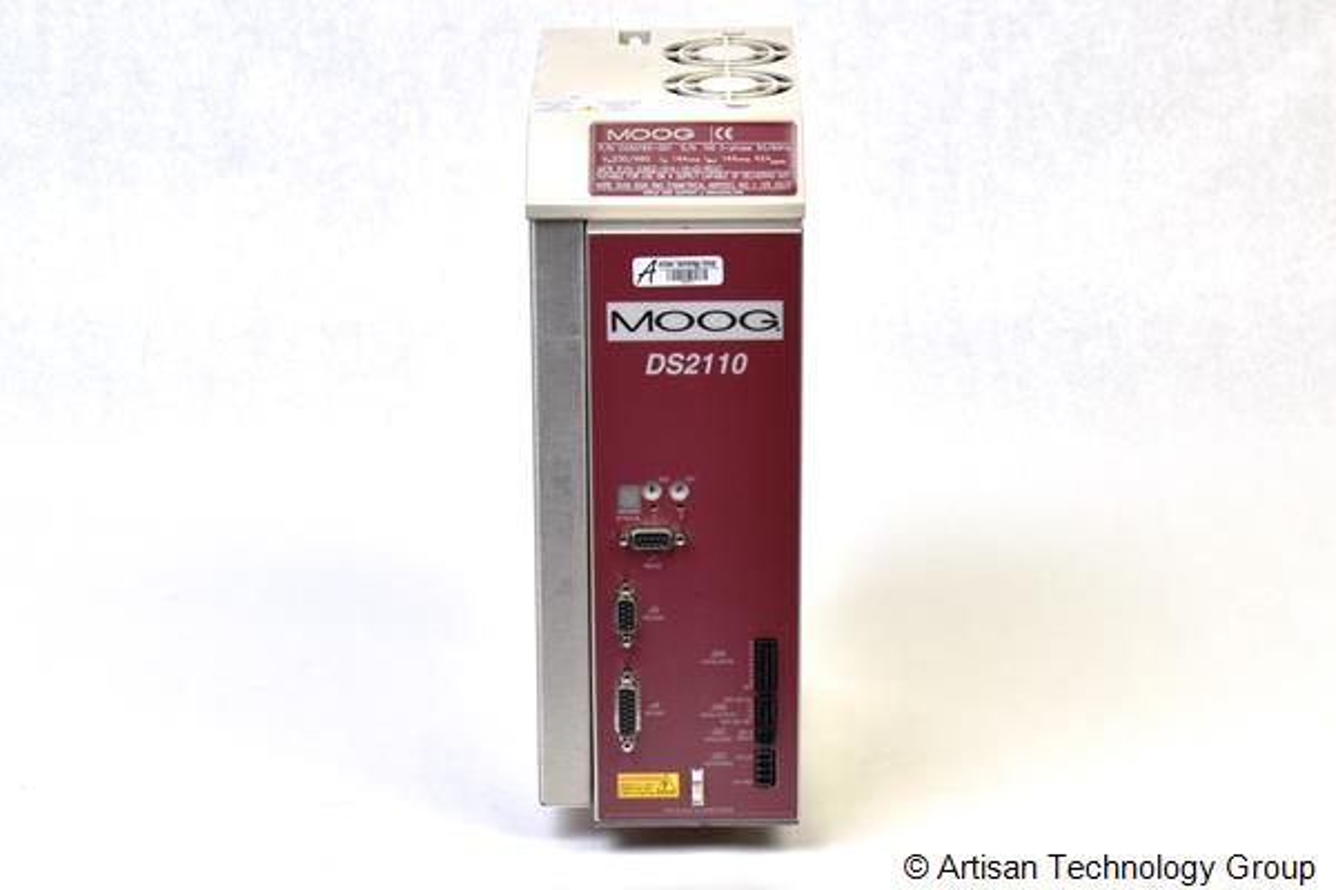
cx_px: 668
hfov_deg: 24.6
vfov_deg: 16.6
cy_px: 445
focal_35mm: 82
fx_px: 3061
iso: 200
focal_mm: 55
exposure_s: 1/200
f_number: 14
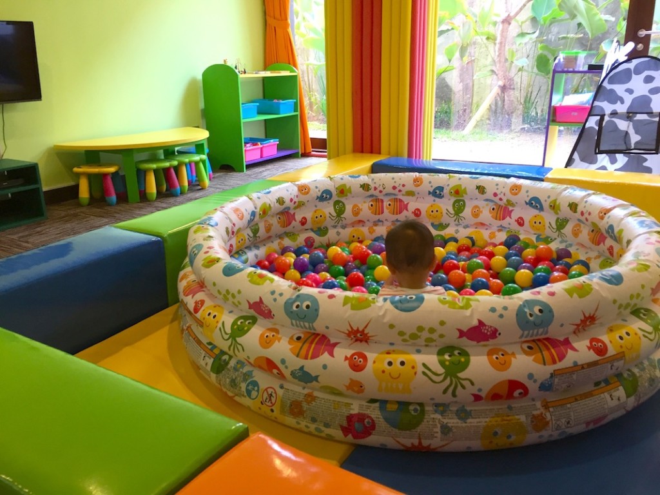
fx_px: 553
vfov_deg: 48.2
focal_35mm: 29
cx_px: 330
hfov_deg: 61.7
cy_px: 248
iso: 100
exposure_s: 1/33
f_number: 2.2
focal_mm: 4.15
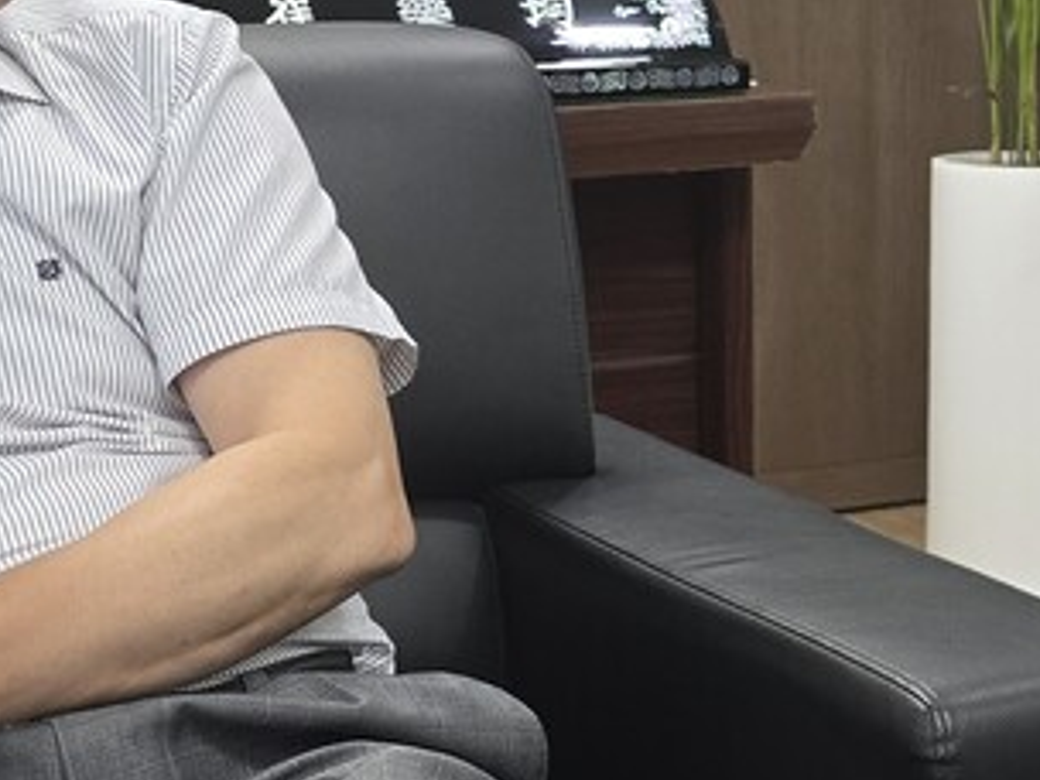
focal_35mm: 97
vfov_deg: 15.2
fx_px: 2914
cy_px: 157
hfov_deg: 18.6
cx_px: 1403
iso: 320
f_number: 1.7
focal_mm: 6.3
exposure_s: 1/120
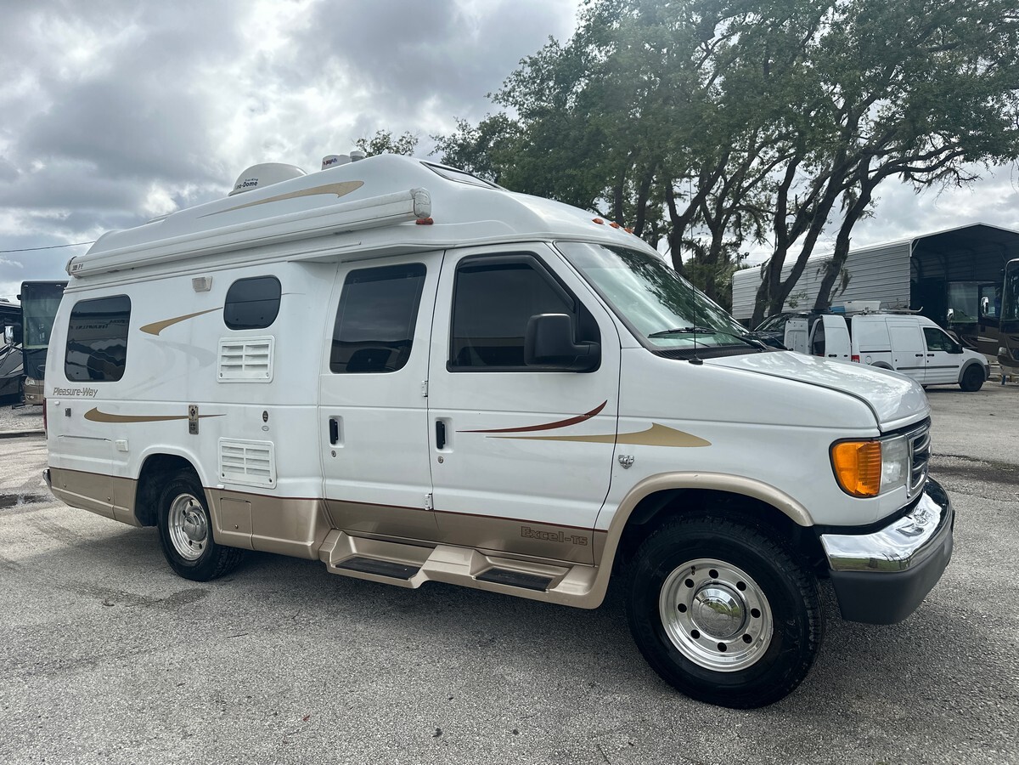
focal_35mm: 24
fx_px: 706
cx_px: 510
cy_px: 382
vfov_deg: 56.8
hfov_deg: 71.6
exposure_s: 1/5000
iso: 80
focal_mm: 6.86
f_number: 1.78
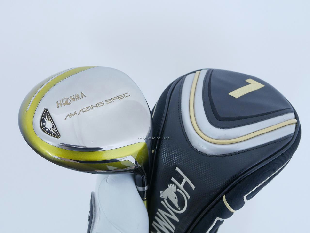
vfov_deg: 29.1
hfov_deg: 38.2
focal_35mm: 50
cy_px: 116
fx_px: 448
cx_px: 155
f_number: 4.5
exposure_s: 1/60
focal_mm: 25
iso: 1600
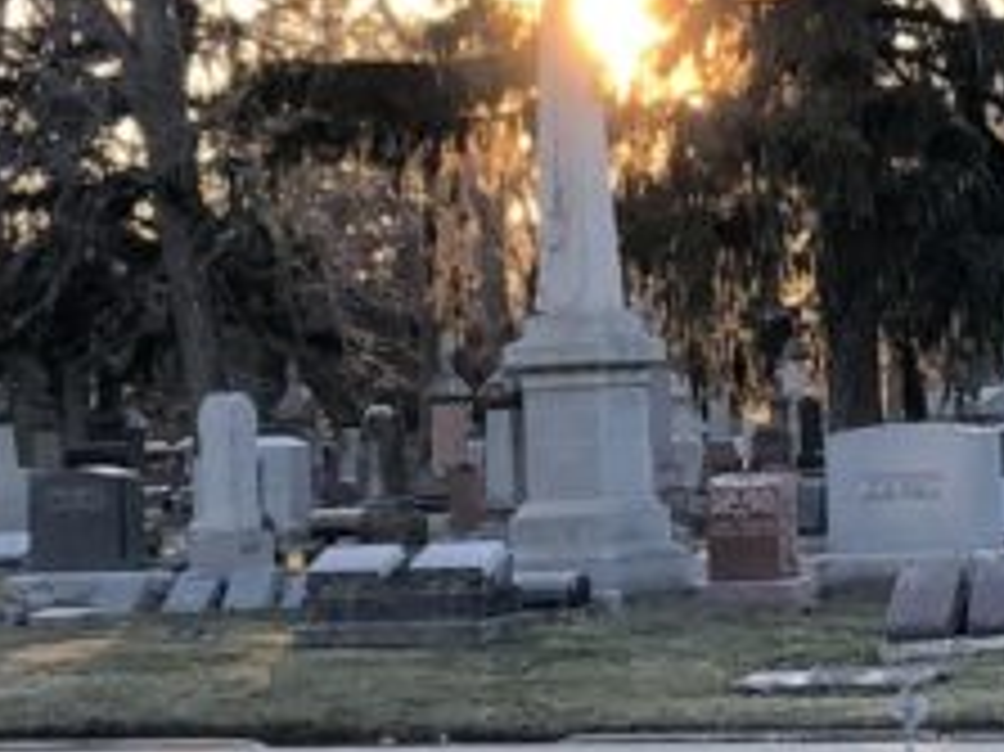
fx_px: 5595
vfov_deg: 7.7
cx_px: 1567
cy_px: 122
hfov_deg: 9.9
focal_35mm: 193
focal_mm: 3.99
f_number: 1.8
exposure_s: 1/120
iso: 50
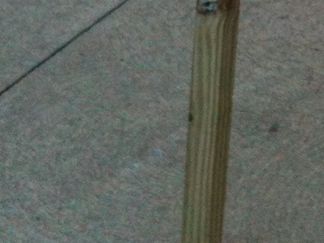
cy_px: -159
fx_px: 1629
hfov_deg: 10.5
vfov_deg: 8.3
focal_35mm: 174
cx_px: 624
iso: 125
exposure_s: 1/120
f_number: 2.8
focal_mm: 3.85
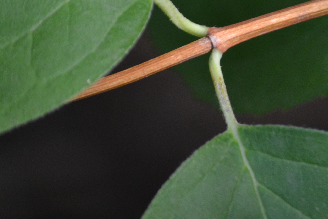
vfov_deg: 2.0
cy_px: -14
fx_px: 6213
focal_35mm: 682
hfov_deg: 3.0
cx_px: 316
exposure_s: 1/125
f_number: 5.6
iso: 800
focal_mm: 200
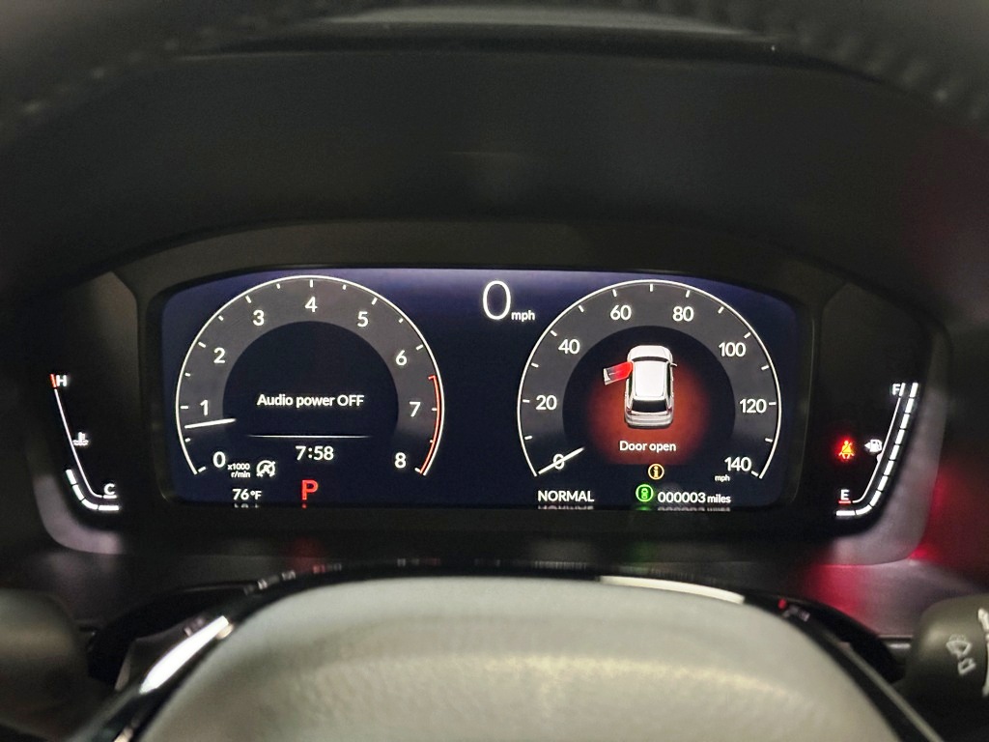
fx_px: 1371
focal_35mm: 48
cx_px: 494
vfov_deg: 30.3
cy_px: 371
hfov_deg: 39.7
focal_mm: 6.86
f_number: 1.78
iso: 640
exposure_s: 1/24
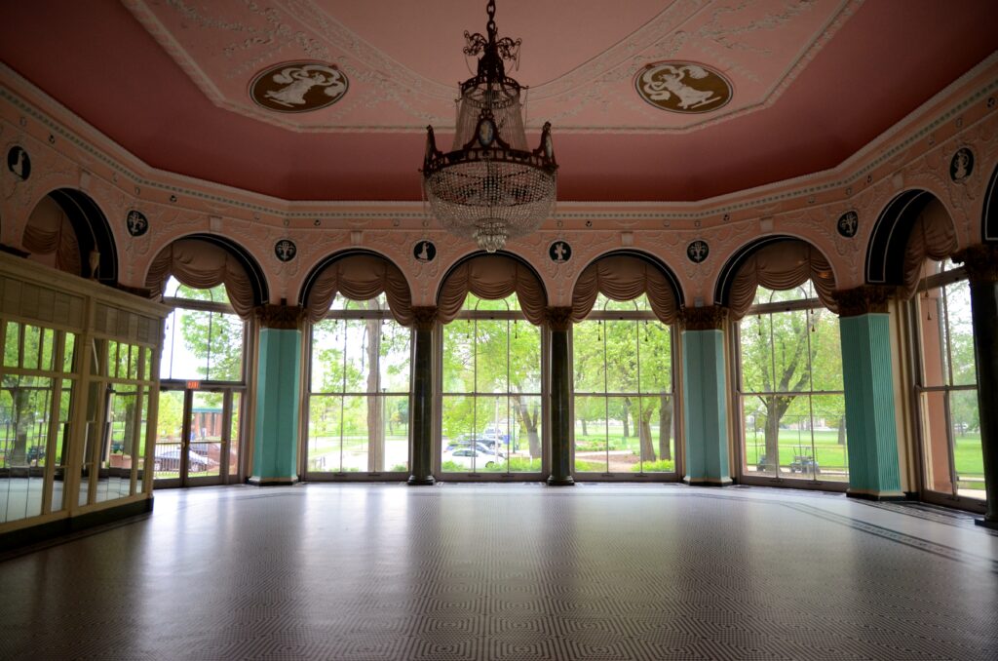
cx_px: 499
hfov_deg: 73.9
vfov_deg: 52.9
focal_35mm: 24
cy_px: 330
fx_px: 664
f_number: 3.5
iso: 800
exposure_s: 1/800
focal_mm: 16
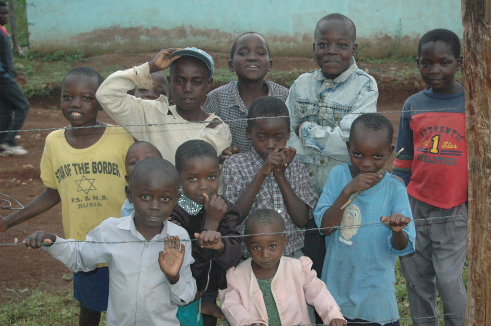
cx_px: 246
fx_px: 818
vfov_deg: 22.6
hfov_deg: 33.4
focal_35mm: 60
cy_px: 163
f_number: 5
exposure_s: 1/80
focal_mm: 40
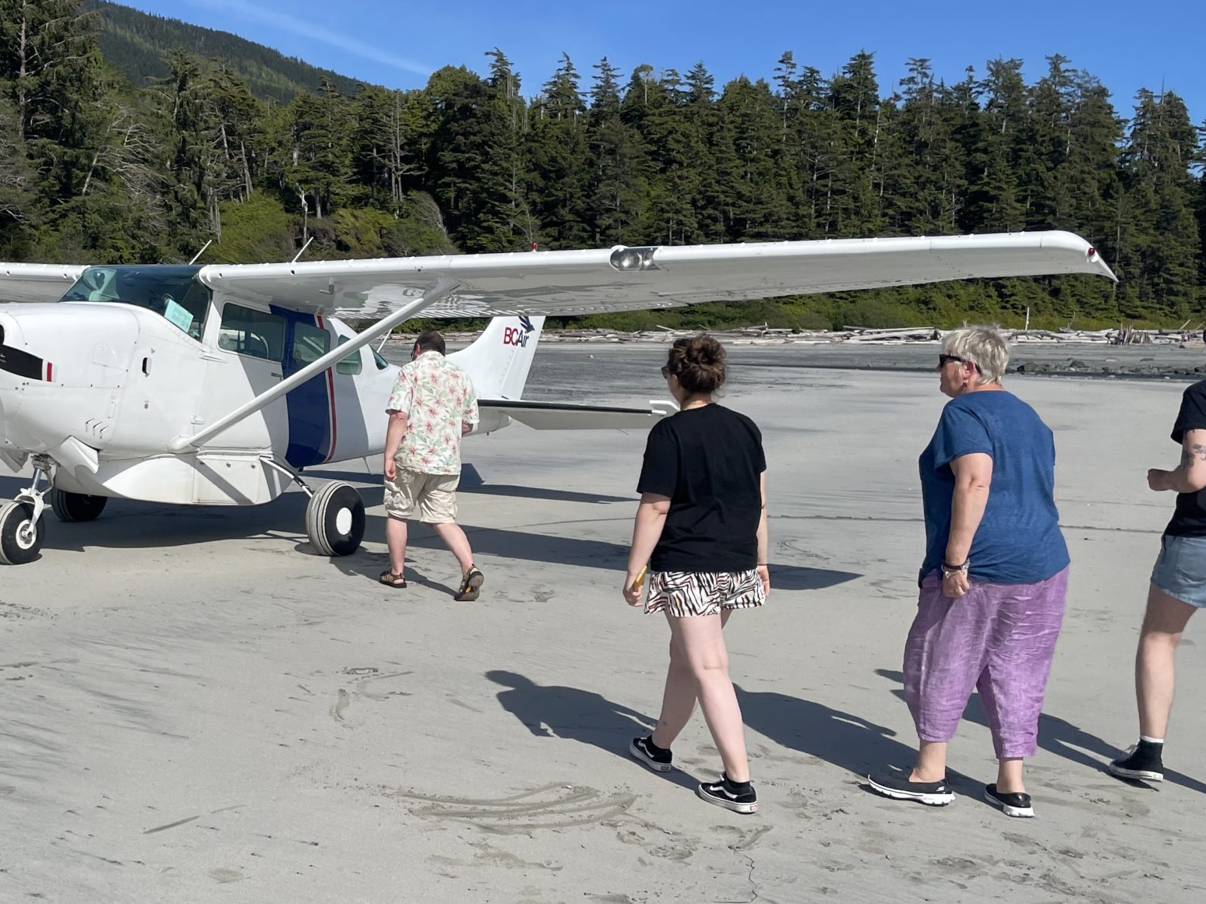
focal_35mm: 43
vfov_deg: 33.6
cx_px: 297
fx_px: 1498
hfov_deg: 42.5
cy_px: 439
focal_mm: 4.2
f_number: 1.6
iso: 32
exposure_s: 1/5291
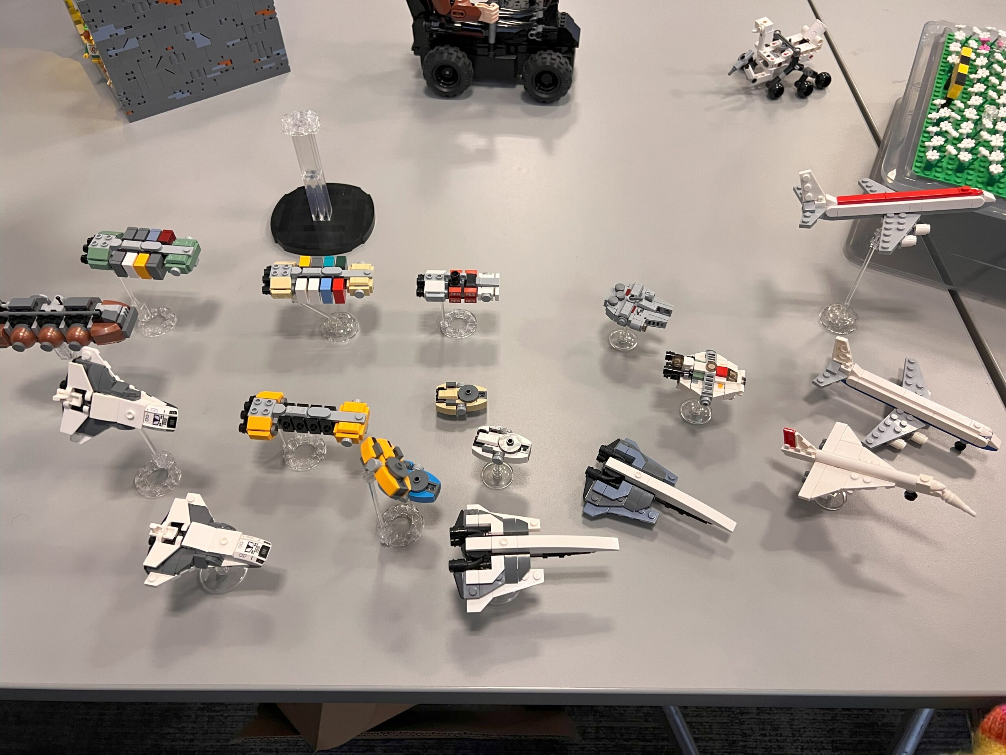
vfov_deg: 53.1
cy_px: 378
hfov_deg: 67.3
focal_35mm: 26
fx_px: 756
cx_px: 503
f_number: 1.5
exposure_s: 1/60
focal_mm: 5.7
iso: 125
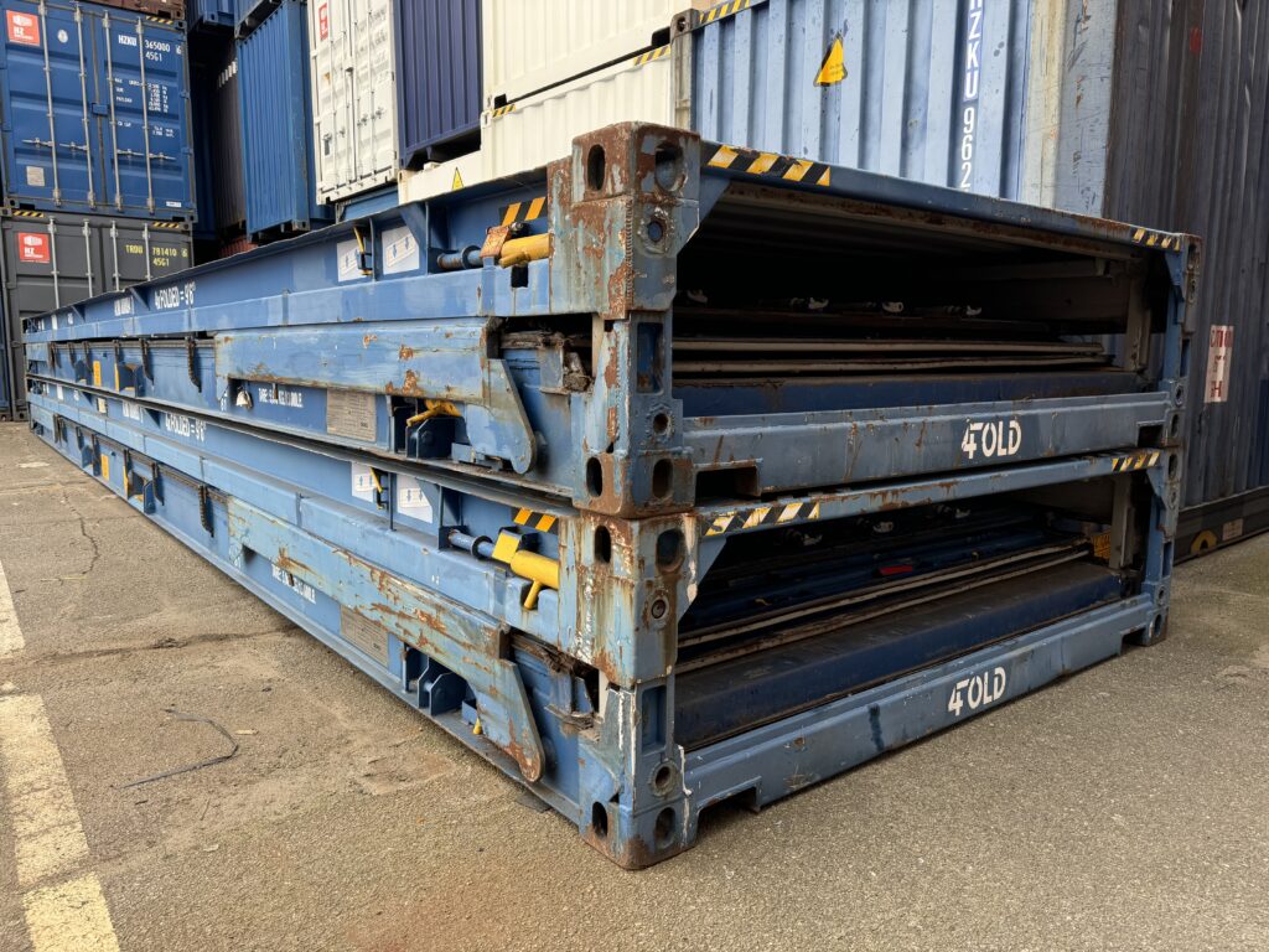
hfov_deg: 71.6
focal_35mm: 24
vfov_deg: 56.8
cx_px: 634
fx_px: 880
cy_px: 476
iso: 80
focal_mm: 6.76
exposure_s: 1/671
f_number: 1.78
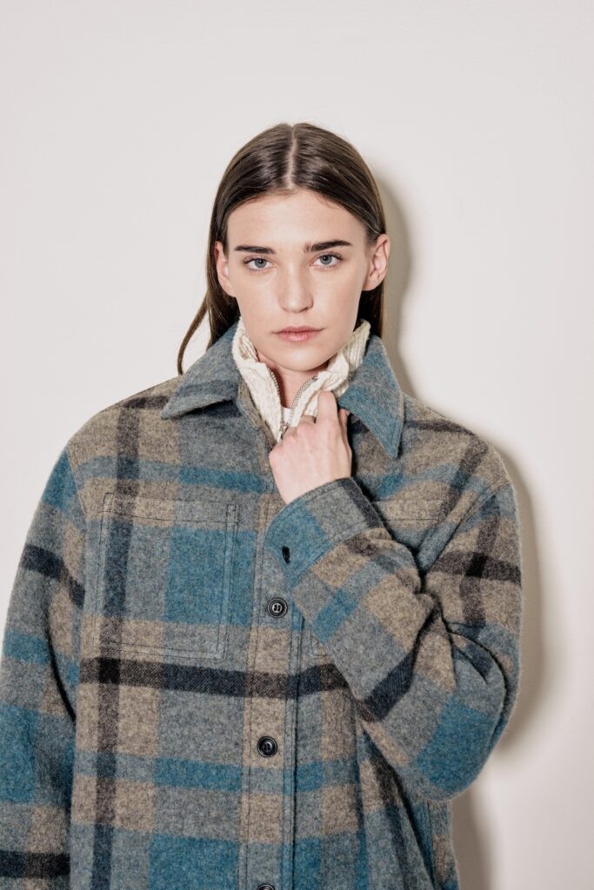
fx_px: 1608
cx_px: 297
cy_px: 445
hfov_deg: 20.9
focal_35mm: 65
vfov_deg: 31.0
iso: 400
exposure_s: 1/250
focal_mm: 65
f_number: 8
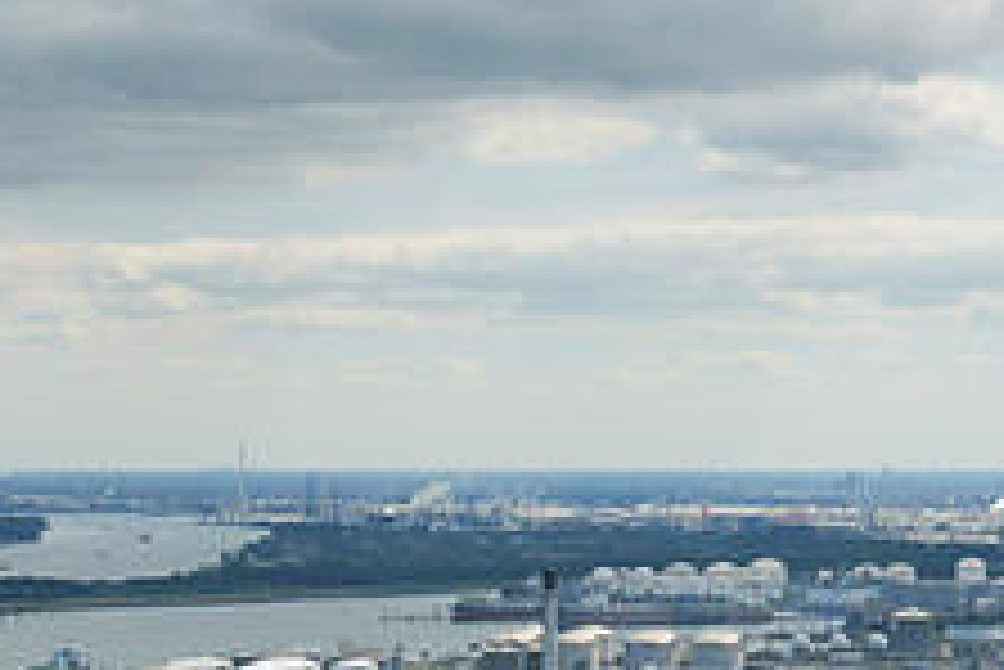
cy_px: 1001
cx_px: 558
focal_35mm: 150
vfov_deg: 8.9
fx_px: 4186
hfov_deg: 13.7
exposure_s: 1/800
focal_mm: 29
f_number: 11
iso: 250
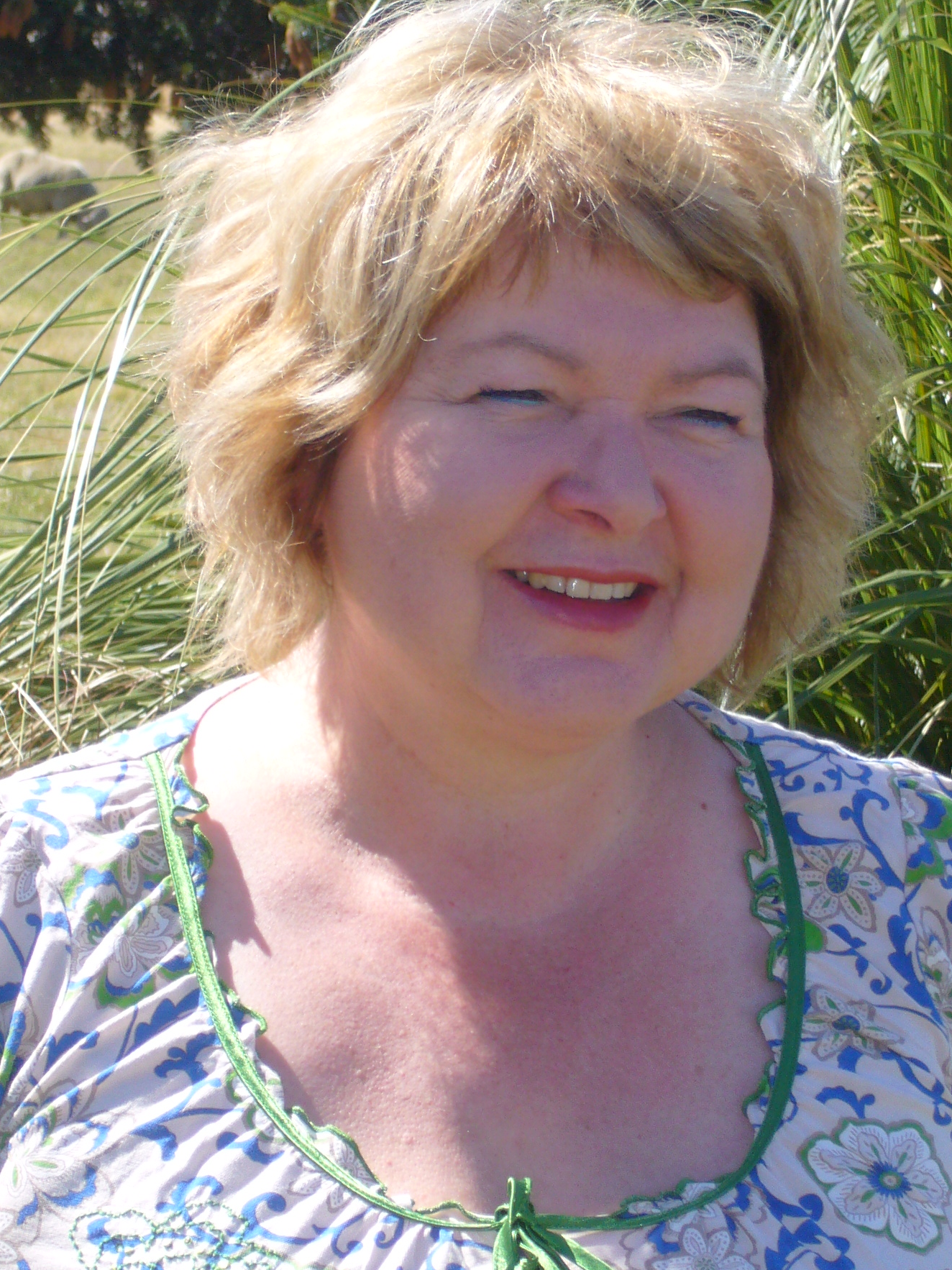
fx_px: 6125
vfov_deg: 11.8
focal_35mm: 167
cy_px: 595
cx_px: 478
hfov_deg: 8.9
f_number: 5
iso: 80
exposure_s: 1/250
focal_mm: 17.4
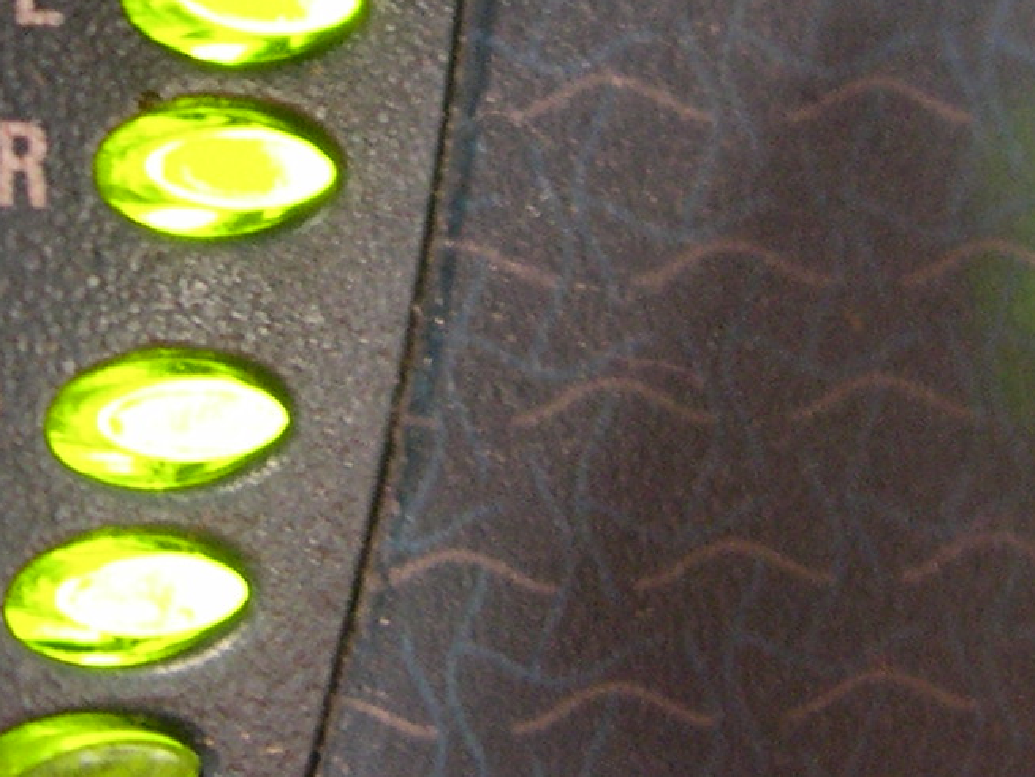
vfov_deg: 11.2
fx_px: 3948
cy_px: 206
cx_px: 272
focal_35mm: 132
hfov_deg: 14.9
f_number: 2.8
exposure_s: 1/3.9
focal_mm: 8
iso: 216
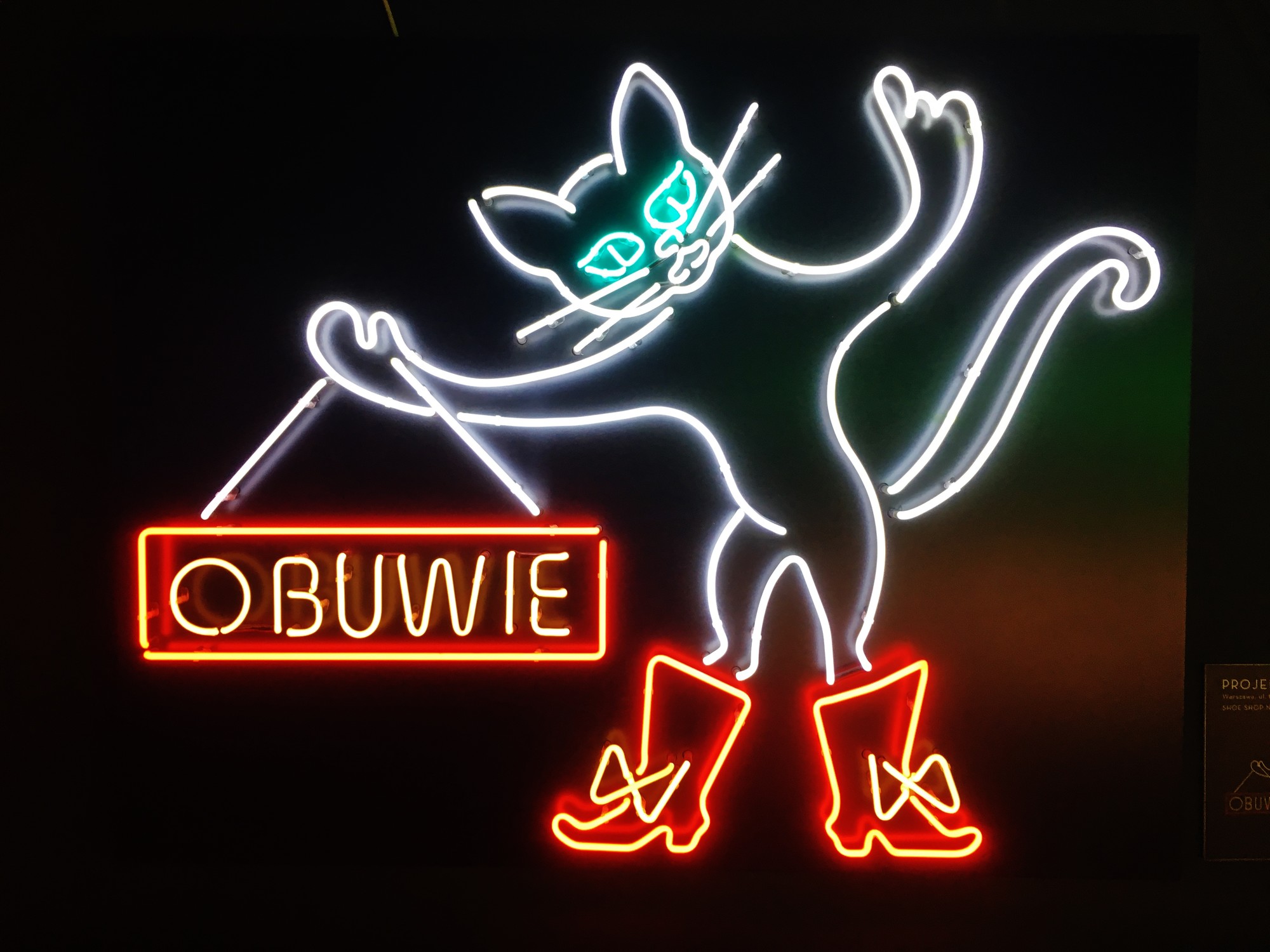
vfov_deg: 48.2
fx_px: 1064
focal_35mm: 29
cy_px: 476
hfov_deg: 61.7
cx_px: 635
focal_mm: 4.15
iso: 32
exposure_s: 1/33
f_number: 2.2
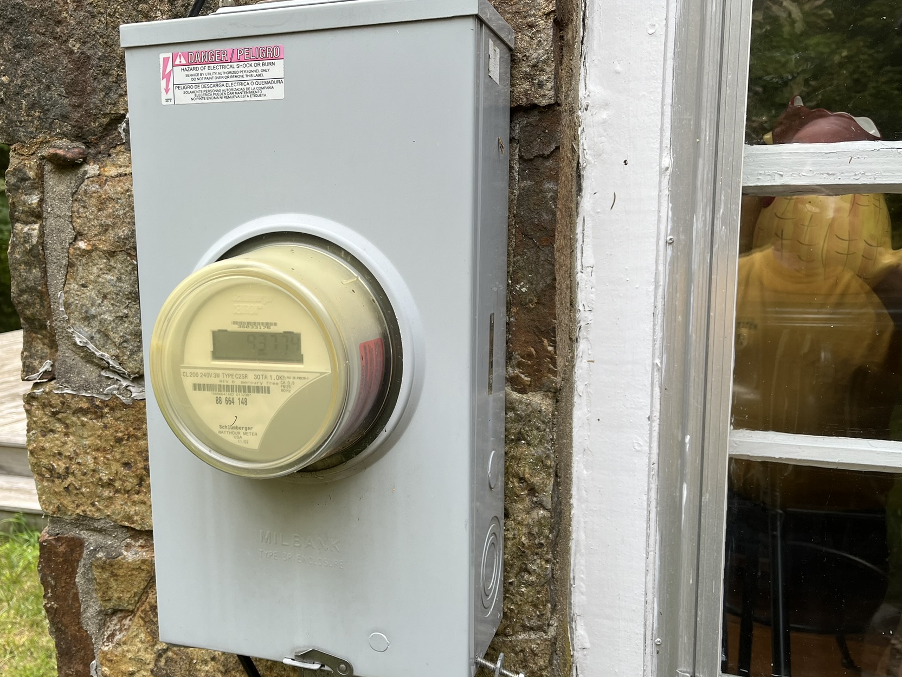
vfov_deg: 44.1
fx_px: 834
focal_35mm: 32
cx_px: 378
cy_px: 354
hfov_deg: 56.5
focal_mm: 5.1
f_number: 1.6
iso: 32
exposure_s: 1/139
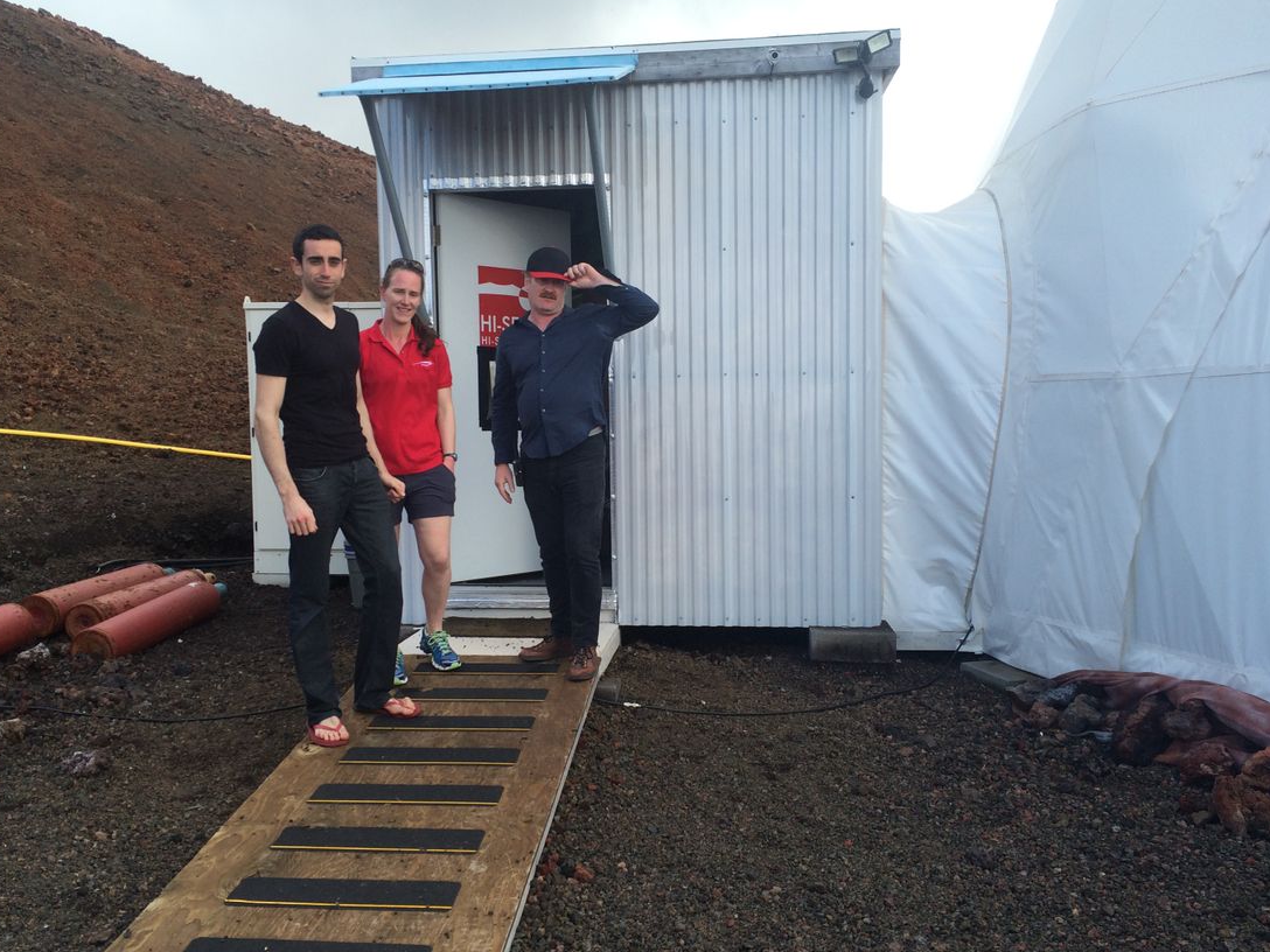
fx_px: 1174
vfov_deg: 44.1
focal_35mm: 32
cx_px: 592
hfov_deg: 56.8
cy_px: 506
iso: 32
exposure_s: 1/562
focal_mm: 4.15
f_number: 2.2
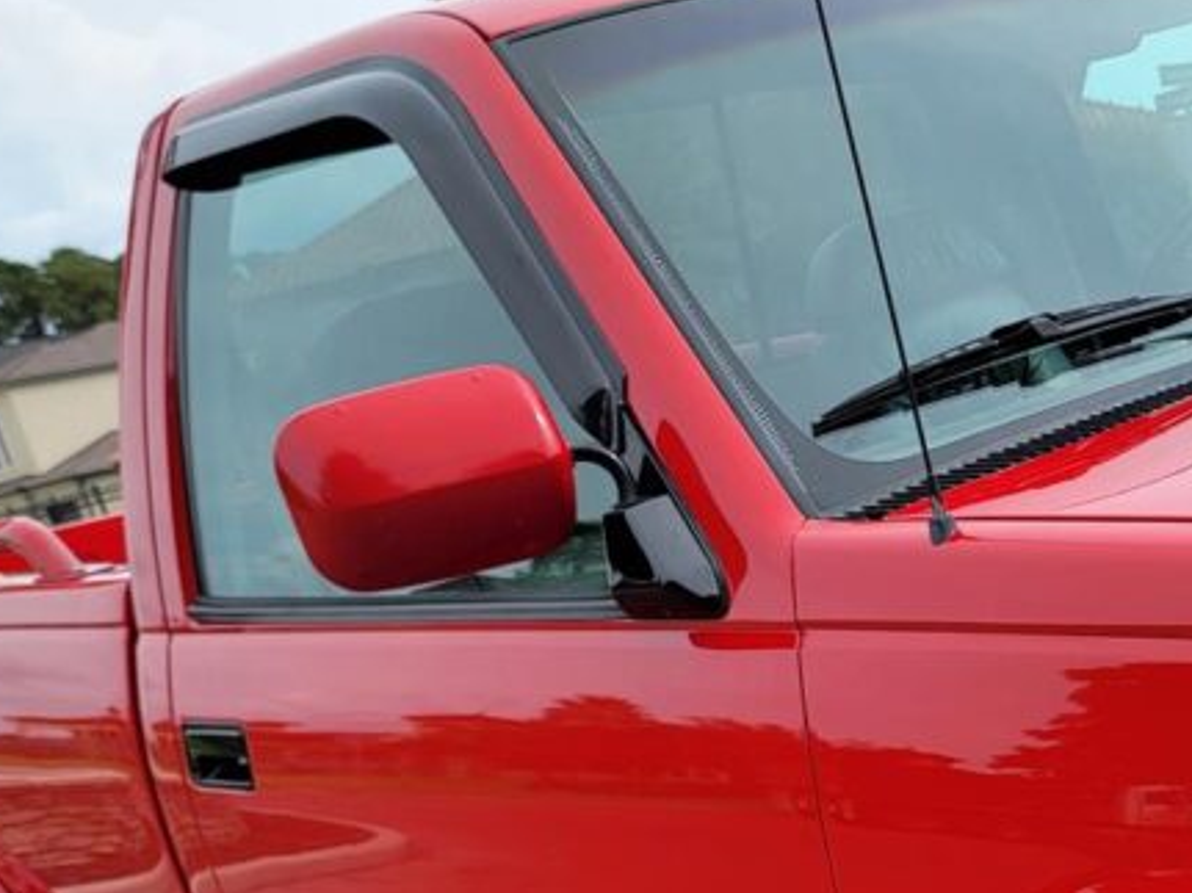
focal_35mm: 57
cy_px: 998
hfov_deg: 31.9
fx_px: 1962
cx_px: 1109
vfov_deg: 23.9
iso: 16
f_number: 1.8
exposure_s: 1/375
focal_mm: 6.7
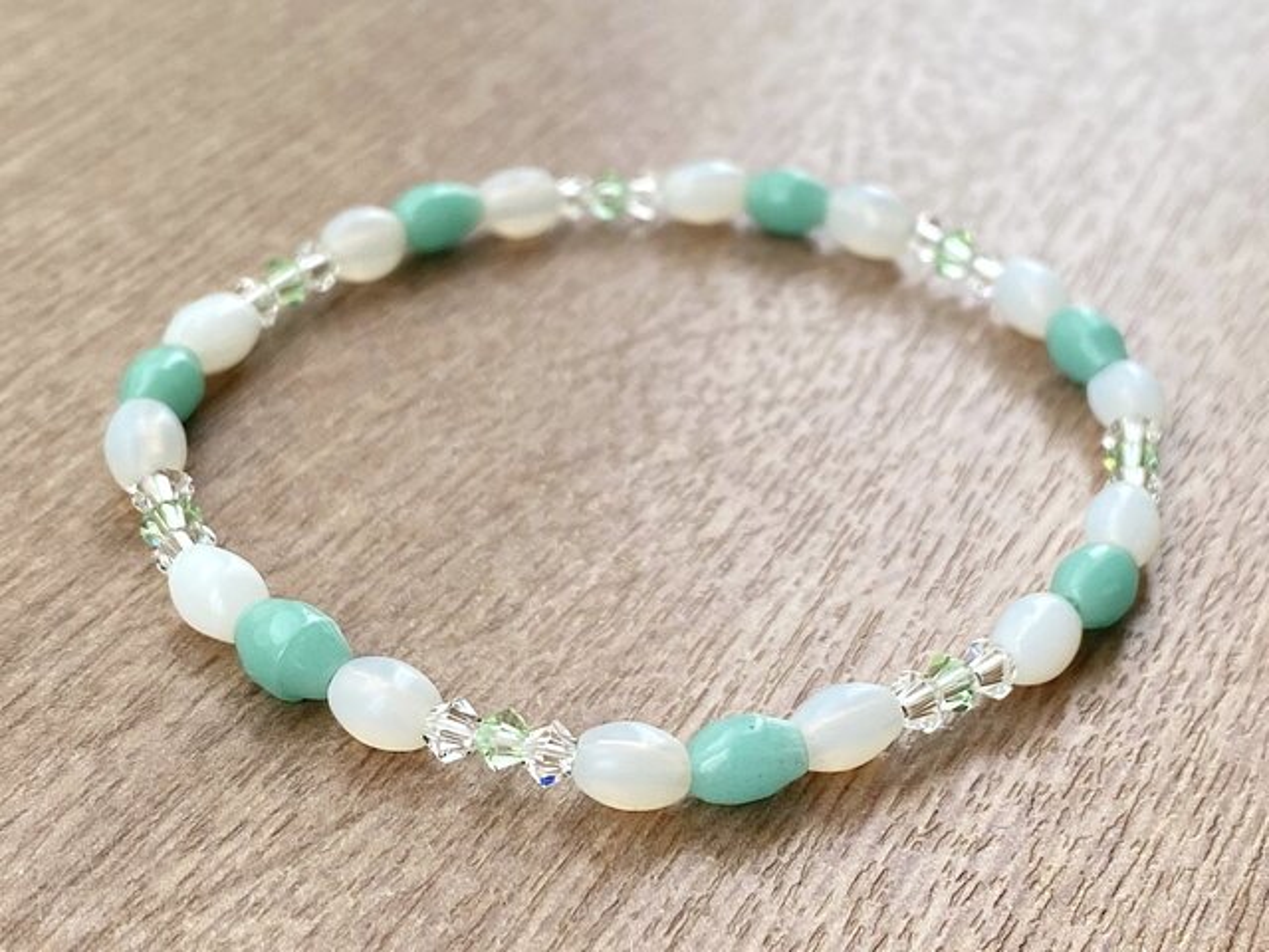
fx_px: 916
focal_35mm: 25
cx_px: 634
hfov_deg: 69.4
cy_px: 476
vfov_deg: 54.9
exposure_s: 1/127
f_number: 1.8
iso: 32
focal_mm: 4.25
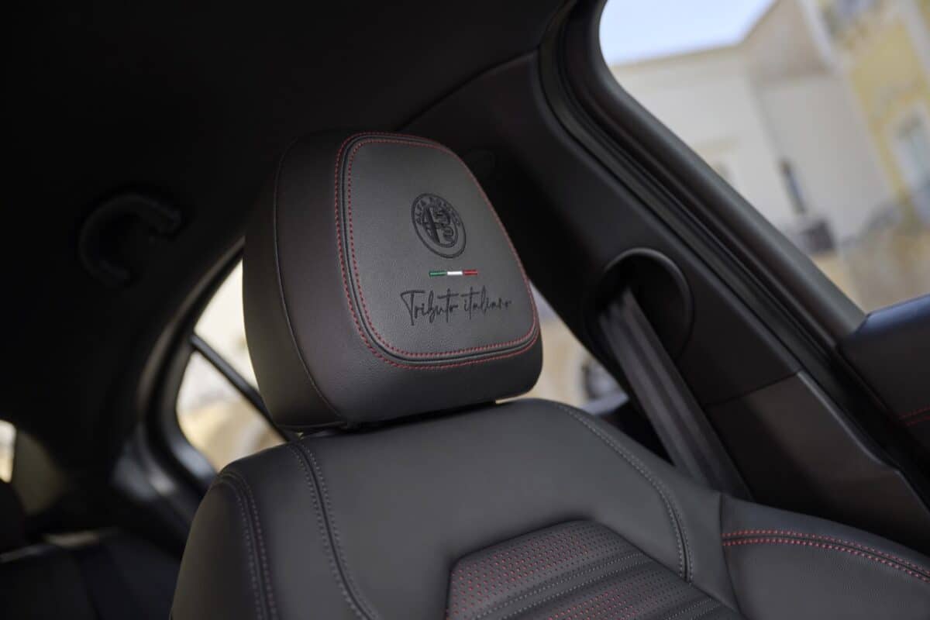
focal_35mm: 39
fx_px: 1007
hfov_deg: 49.6
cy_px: 310
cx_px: 465
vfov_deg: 34.2
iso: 100
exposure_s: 1/200
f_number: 2.8
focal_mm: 39
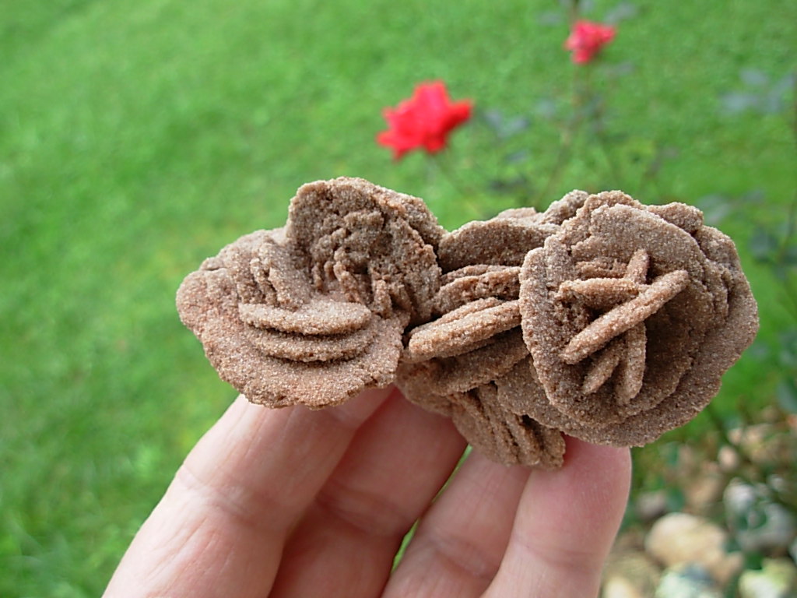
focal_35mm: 38
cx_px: 398
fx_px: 875
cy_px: 299
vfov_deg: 37.7
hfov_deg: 49.0
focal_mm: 6.3
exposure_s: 1/148
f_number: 2.9
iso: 50
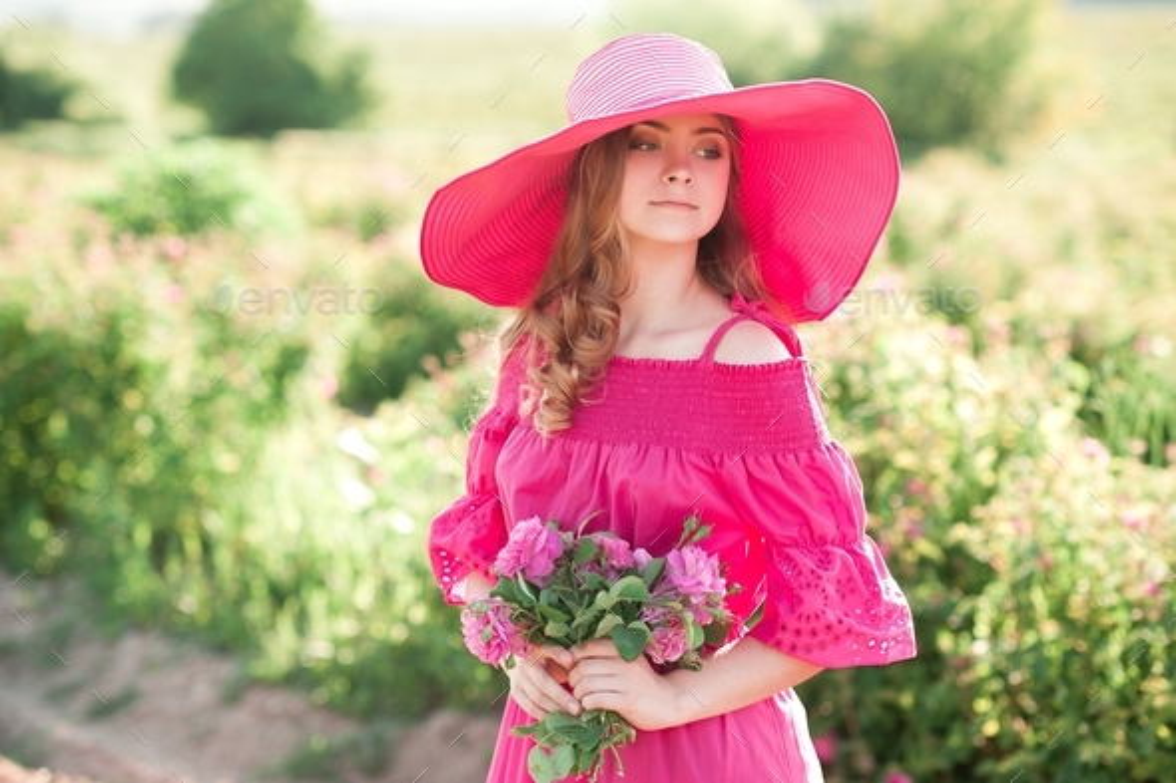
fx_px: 2776
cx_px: 588
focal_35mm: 85
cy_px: 392
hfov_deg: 23.9
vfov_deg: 16.1
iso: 200
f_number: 2.8
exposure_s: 1/800
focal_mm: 85
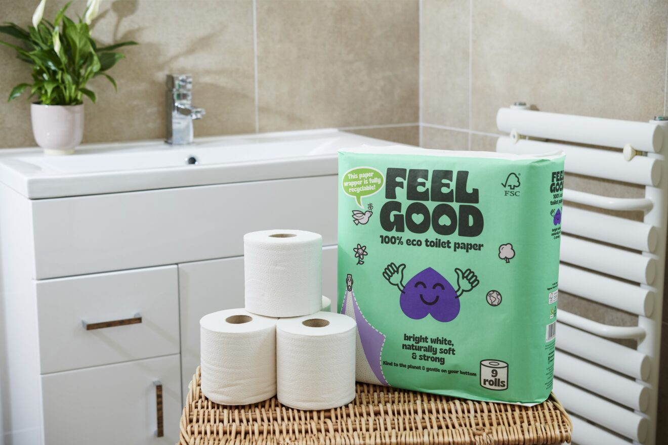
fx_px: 1113
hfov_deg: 33.4
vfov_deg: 22.6
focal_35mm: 60
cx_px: 334
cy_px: 222
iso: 125
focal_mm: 60
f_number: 5.6
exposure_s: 1/90
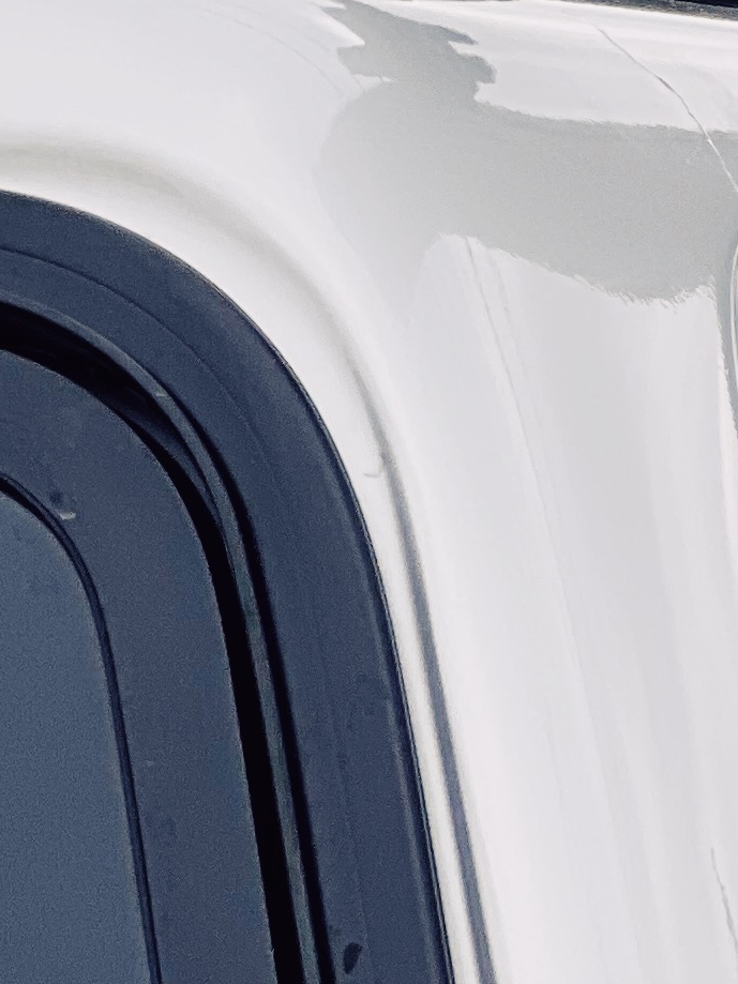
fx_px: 9610
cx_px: 1590
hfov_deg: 4.3
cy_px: 379
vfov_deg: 5.9
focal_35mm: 338
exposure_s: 1/494
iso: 32
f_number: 2.8
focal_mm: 9
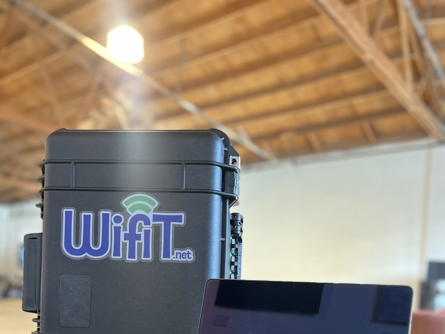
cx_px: 224
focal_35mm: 35
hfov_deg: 52.6
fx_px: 450
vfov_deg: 38.1
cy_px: 299
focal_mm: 5.7
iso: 250
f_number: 1.5
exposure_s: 1/60
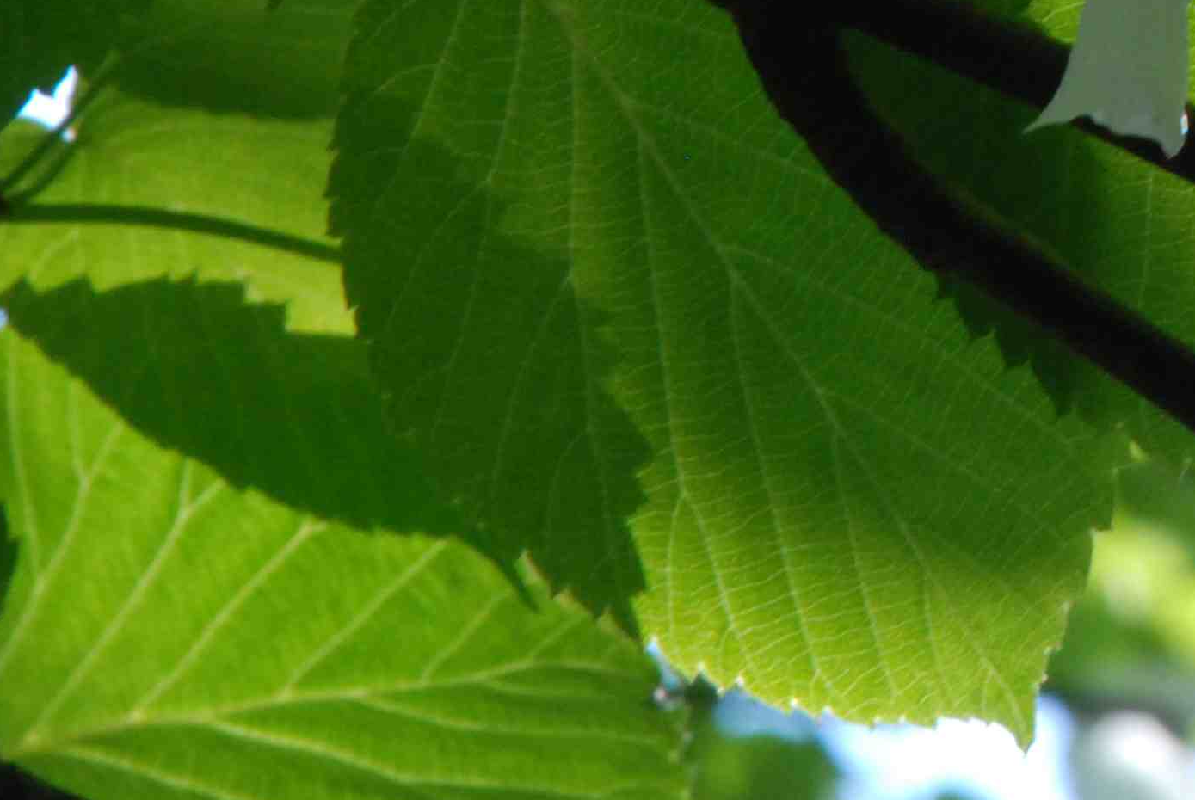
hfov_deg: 3.6
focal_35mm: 564
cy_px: -239
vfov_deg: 2.4
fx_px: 18758
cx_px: 1482
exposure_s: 1/100
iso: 800
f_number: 20
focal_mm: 135
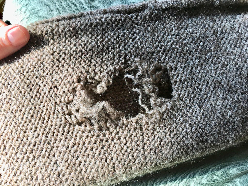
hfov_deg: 61.7
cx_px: 124
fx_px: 208
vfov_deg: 48.2
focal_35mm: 29
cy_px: 93
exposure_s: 1/40
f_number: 2.2
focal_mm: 4.15
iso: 32
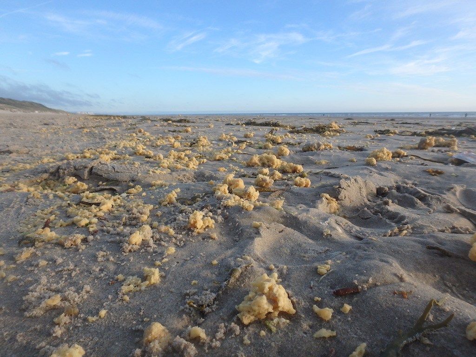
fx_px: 289
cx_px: 238
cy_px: 178
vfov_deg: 63.4
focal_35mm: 21
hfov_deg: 79.0
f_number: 3.5
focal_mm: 3.7
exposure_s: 1/400
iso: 125
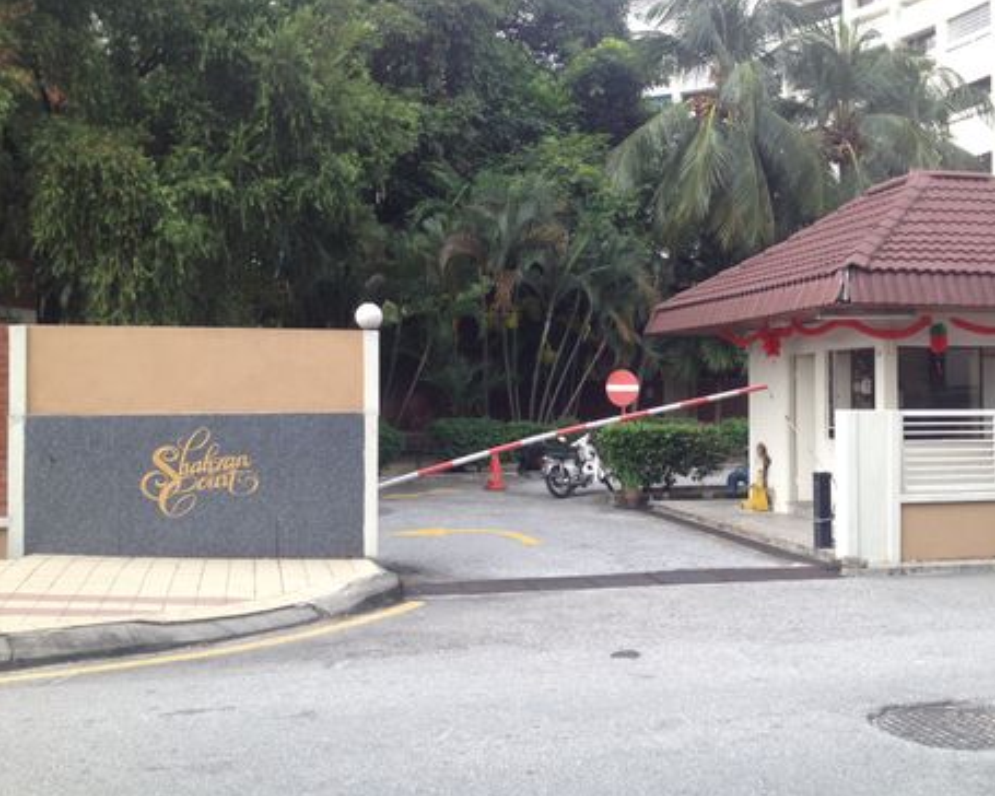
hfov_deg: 45.6
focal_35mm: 40
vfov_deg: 37.3
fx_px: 1178
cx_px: 581
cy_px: 381
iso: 50
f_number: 2.4
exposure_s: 1/167
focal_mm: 4.28
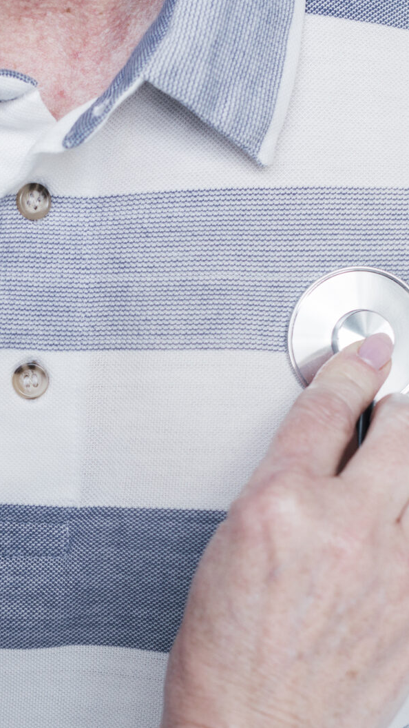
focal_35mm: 127
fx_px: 2449
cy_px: 470
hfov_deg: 9.4
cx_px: -52
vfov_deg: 16.9
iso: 320
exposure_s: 1/160
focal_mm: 50
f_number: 3.5
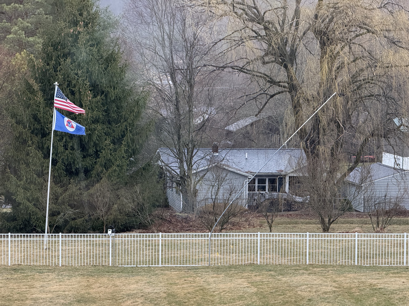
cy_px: 153
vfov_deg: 12.3
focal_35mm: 120
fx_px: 1418
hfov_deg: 16.4
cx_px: 204
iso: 320
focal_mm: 15.66
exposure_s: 1/99
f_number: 2.8
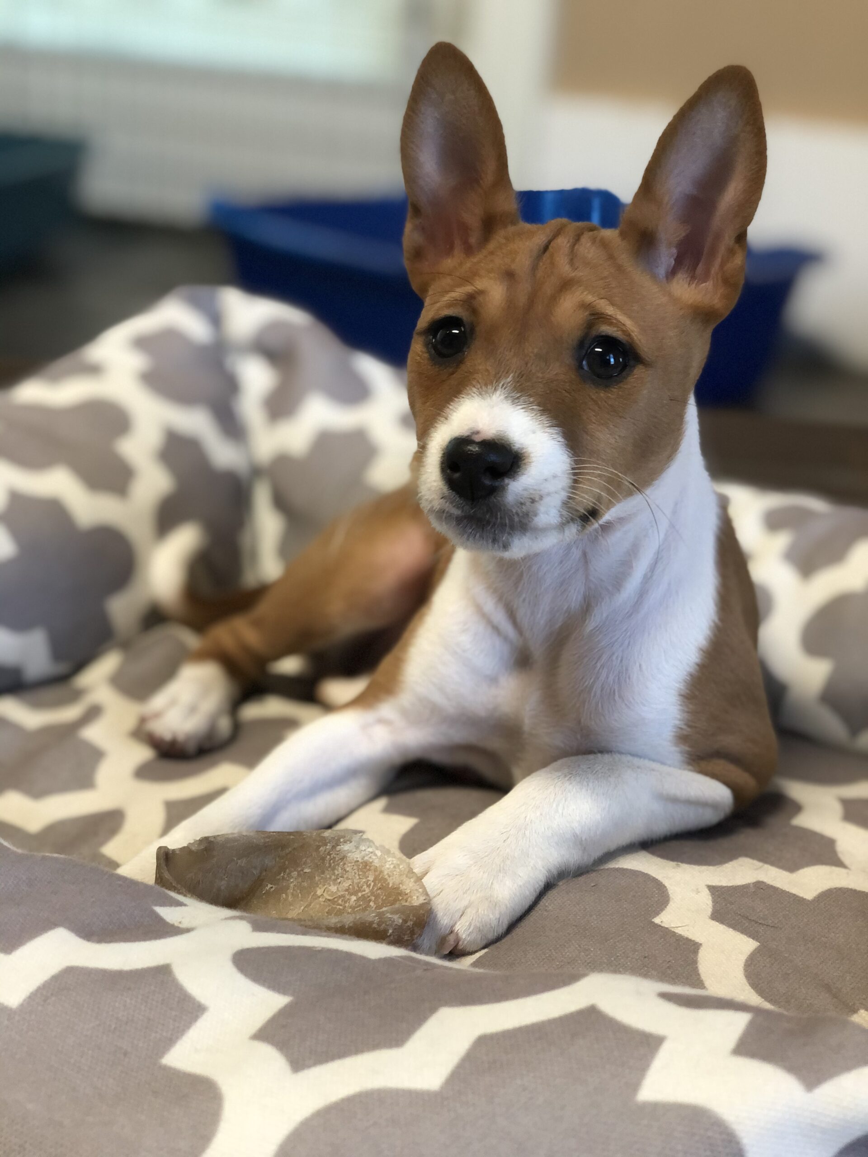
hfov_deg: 28.0
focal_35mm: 52
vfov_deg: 36.8
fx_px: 1739
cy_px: 578
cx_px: 434
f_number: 2.4
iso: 125
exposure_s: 1/30
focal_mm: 6
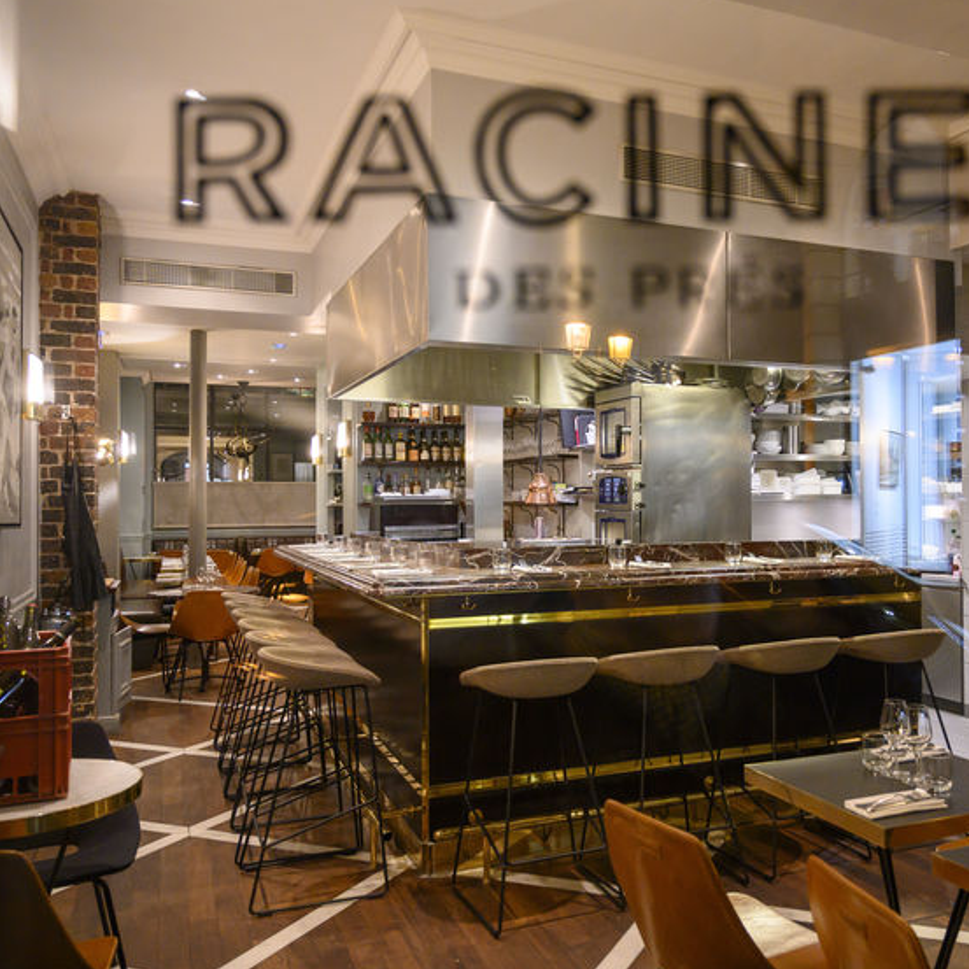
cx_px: 634
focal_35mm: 31
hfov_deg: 51.7
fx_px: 982
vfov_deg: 52.5
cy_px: 482
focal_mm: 24
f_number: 4
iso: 2500
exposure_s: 1/40
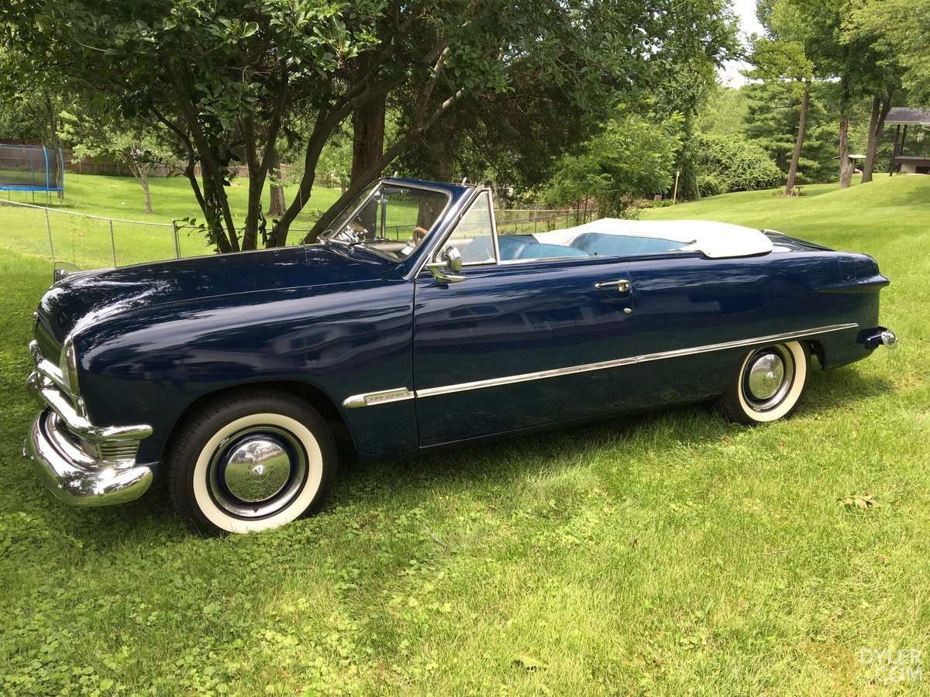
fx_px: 779
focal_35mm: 29
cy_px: 348
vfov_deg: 48.2
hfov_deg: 61.7
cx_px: 465
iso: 25
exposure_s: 1/278
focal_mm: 4.15
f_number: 2.2
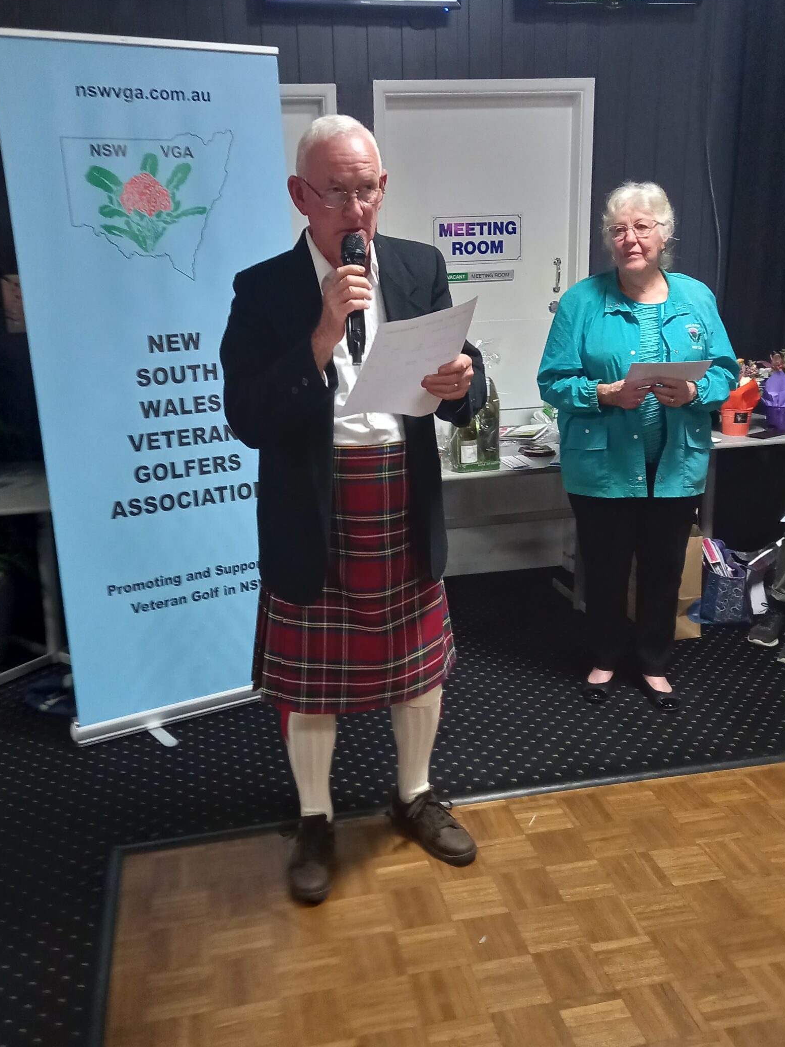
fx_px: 938
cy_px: 488
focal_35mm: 31
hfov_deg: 45.4
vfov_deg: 58.3
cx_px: 376
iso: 500
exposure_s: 1/25
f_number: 2
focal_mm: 4.6
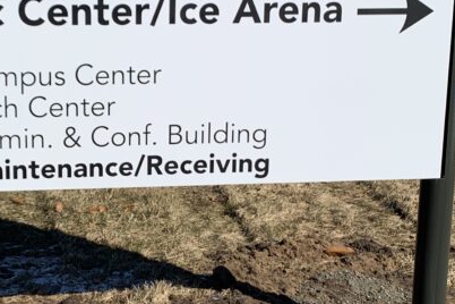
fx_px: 935
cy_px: 175
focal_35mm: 74
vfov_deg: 18.4
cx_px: 126
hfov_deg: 27.1
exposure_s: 1/4274
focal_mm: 4.25
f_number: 1.8
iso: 25
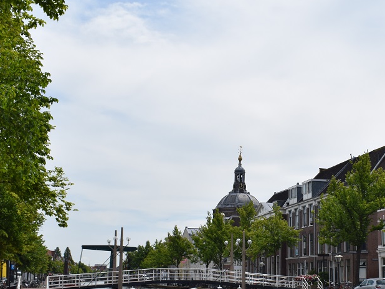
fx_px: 623
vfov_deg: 26.0
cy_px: 185
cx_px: 275
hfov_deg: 33.8
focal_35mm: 56
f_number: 11
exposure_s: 1/500
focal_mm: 20
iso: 200
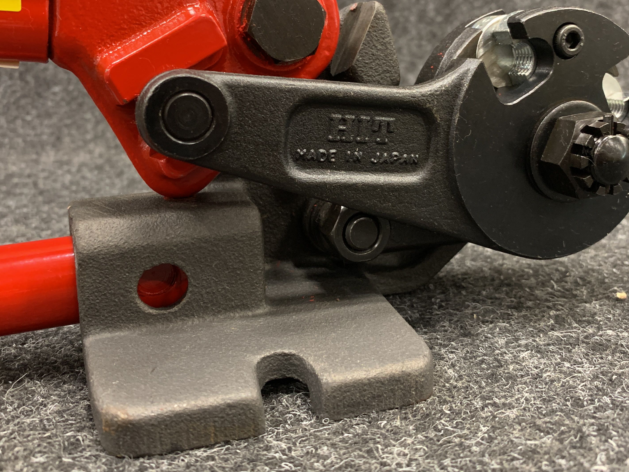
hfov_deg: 50.1
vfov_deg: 38.5
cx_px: 308
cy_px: 182
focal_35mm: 37
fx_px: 672
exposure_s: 1/40
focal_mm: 4.25
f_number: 1.8
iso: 400
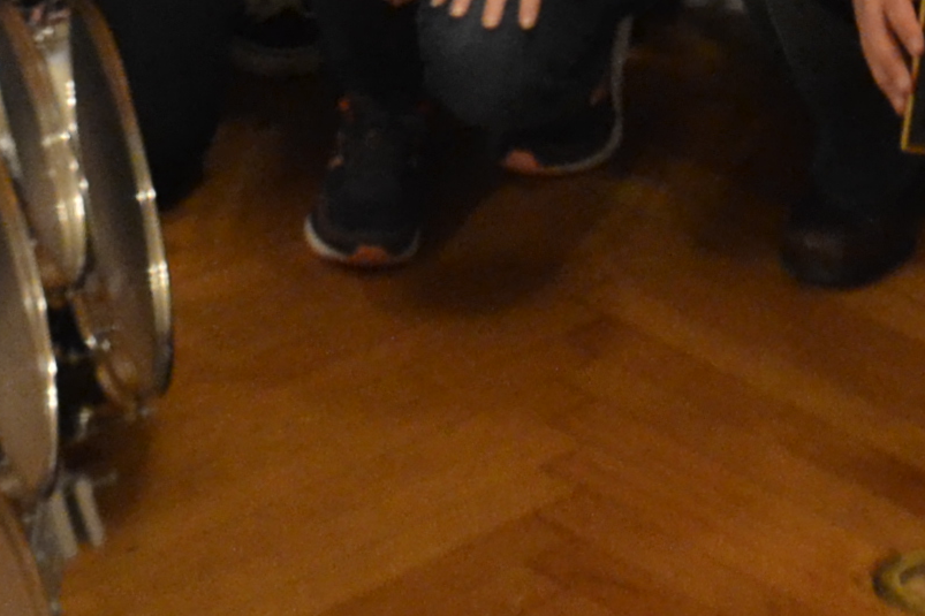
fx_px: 3982
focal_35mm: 155
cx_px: 1349
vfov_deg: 7.9
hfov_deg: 12.6
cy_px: -1078
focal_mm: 18
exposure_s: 1/15
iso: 1400
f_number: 3.5
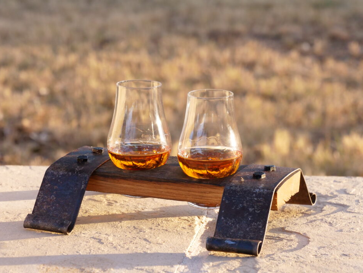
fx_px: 1374
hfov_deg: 15.0
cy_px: 149
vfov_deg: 11.3
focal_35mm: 131
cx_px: 176
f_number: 5.6
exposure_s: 1/500
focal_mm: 60
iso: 1600
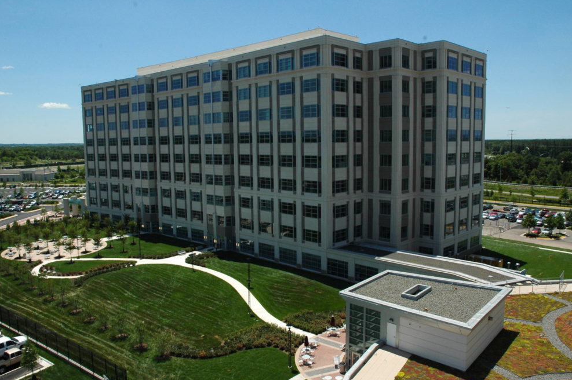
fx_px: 444
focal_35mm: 28
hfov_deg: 65.5
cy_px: 192
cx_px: 278
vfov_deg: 46.3
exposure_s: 1/400
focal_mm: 18
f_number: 11
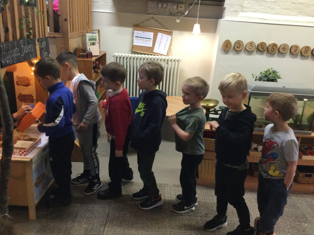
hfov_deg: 56.8
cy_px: 116
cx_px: 161
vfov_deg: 44.2
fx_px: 290
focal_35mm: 32
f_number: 2.4
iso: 250
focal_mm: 3.3
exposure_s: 1/33
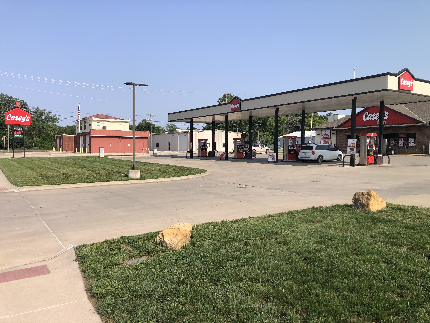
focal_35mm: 28
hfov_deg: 63.4
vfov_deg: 49.7
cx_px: 215
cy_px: 162
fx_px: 348
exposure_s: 1/2000
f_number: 1.8
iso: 20
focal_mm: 3.99
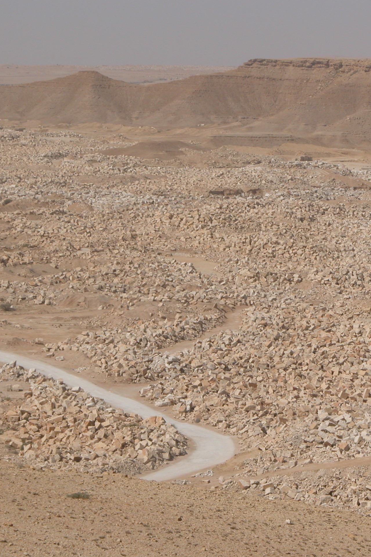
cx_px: 255
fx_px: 2690
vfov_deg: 11.8
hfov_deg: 7.9
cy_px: 278
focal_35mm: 174
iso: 100
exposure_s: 1/694
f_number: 6.7
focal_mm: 31.9
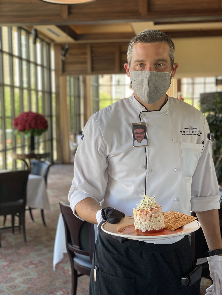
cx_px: 111
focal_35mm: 52
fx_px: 445
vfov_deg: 36.8
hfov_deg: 28.0
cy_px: 148
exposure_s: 1/120
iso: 80
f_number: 2
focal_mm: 6
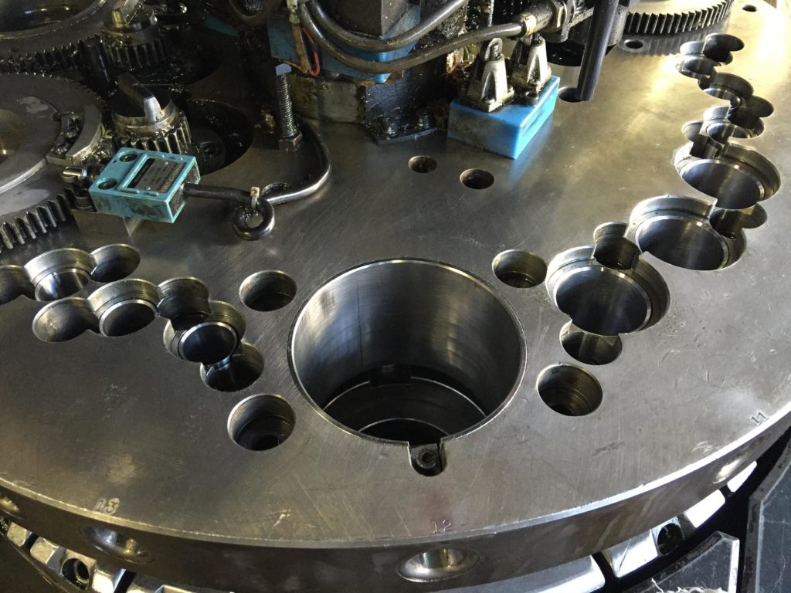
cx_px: 396
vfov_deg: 48.2
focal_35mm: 29
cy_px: 296
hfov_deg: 61.7
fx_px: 663
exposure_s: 1/17
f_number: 2.2
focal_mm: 4.15
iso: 400
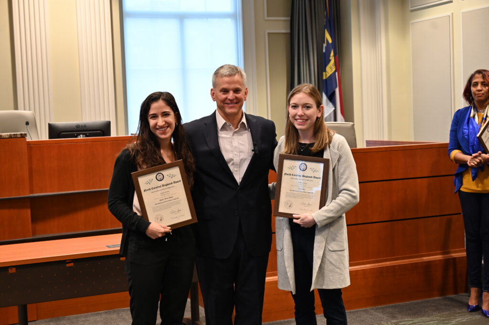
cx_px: 244
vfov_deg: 25.0
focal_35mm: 54
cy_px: 162
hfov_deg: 36.9
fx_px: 733
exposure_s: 1/30
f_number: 4
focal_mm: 54
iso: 800
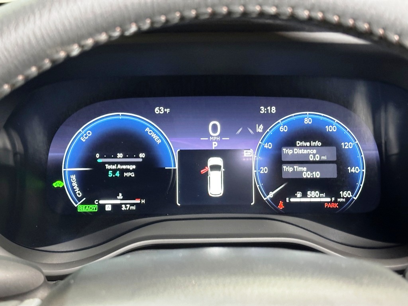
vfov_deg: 30.3
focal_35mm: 48
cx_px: 204
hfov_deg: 39.7
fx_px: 566
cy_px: 153
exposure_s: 1/30
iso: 500
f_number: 1.78
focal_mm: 6.86
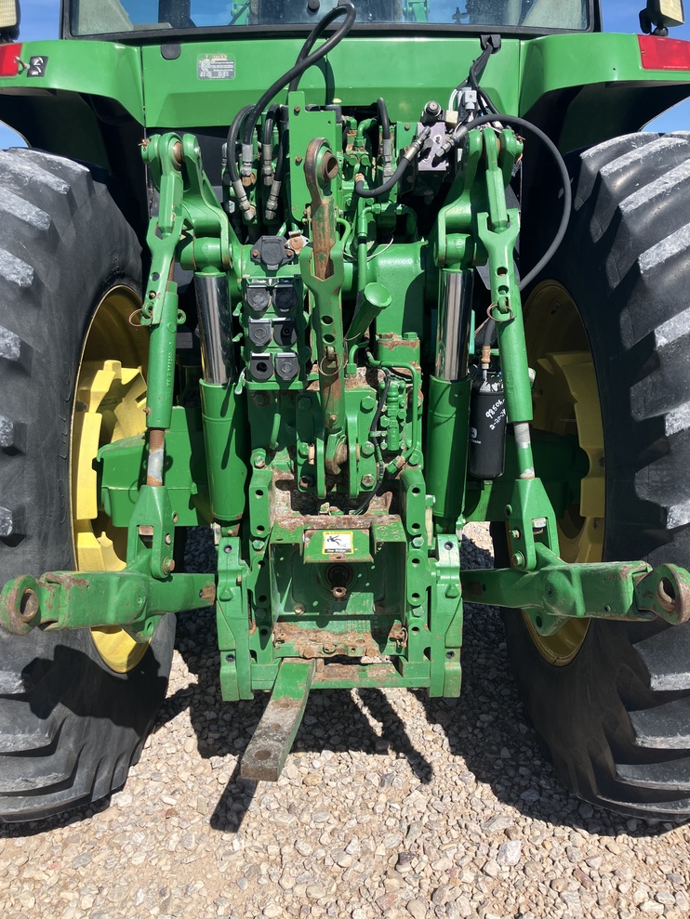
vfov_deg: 61.6
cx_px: 334
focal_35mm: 29
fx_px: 771
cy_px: 452
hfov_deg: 48.2
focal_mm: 3.99
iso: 32
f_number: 1.8
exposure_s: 1/1517
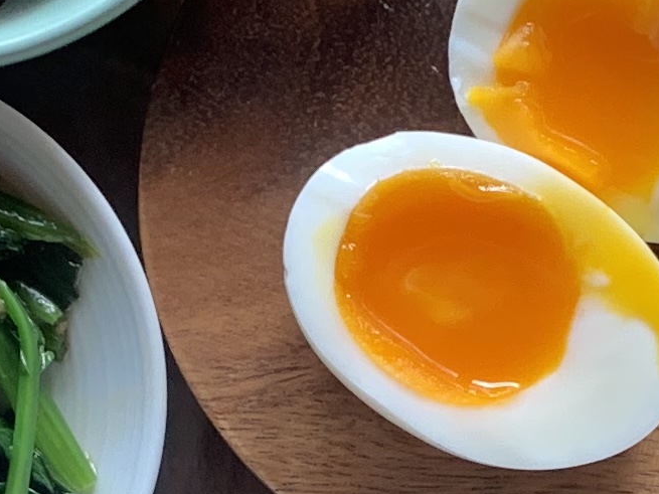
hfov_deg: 12.3
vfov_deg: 9.2
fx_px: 3045
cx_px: 263
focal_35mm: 160
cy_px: 512
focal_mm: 4.25
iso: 100
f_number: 1.8
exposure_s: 1/64
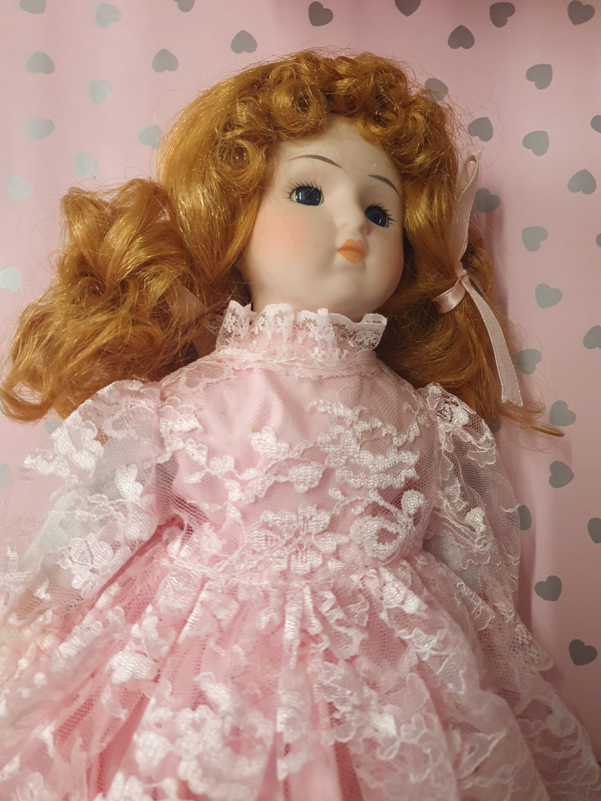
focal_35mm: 26
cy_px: 400
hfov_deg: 53.1
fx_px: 602
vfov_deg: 67.3
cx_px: 300
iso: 200
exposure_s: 1/50
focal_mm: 4.32
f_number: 1.5
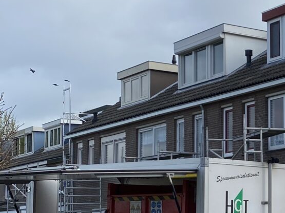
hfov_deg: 18.7
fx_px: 790
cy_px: 158
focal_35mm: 96
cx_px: 386
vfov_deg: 15.3
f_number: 1.8
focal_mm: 4.25
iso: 32
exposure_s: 1/2222
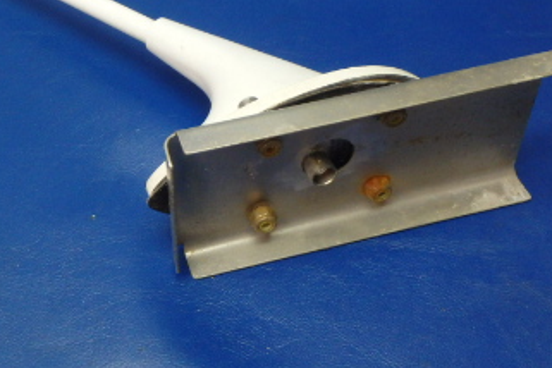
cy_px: 55
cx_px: 105
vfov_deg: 22.9
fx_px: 889
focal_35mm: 58
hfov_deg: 33.4
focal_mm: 5
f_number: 3.9
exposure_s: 1/30
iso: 400
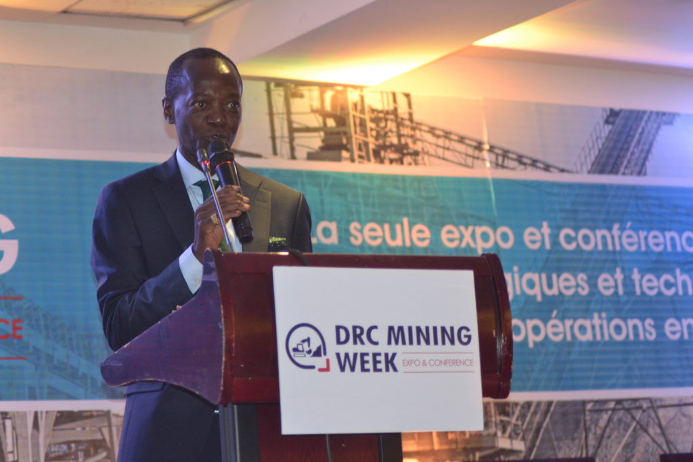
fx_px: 2021
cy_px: 231
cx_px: 346
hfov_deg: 19.5
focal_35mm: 105
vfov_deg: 13.0
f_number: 4
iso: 1400
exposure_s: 1/60
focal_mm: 70
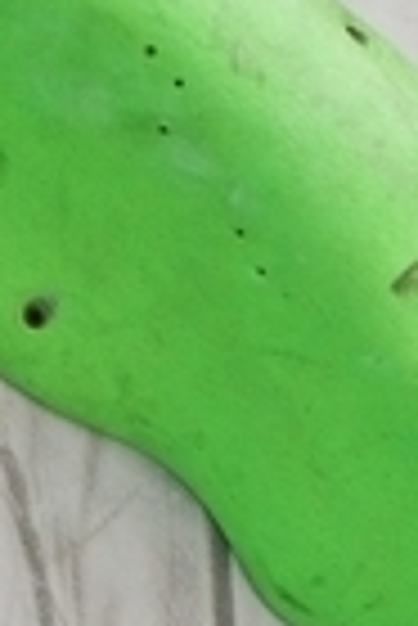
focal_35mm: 317
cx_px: -580
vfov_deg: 6.4
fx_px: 5507
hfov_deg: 4.3
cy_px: 959
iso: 800
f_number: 2.4
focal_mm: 50
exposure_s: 1/350
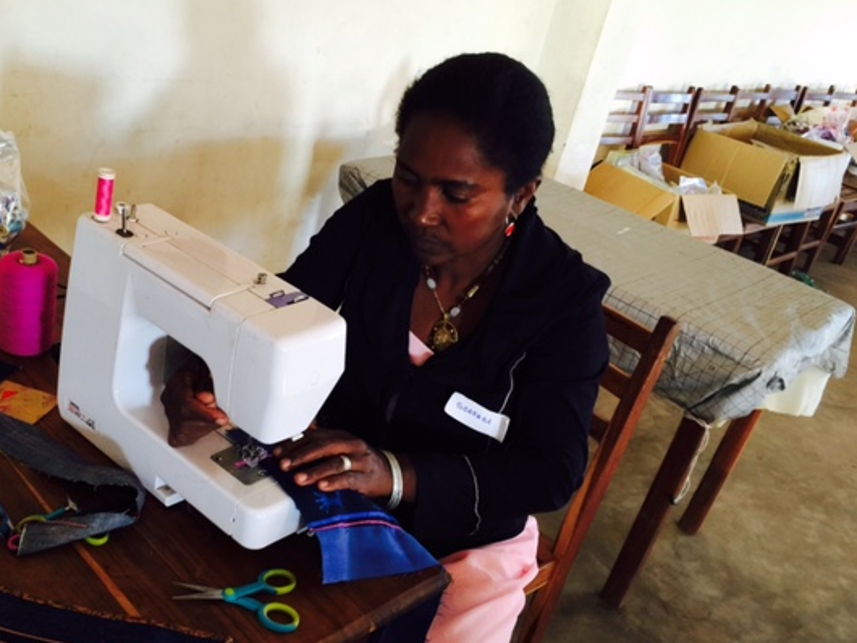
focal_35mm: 35
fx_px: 867
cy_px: 347
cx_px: 348
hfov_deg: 52.3
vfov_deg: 40.7
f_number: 2.2
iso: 80
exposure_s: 1/15
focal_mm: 4.15
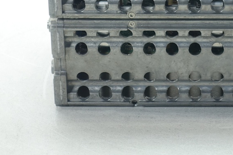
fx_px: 1275
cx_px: 206
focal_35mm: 197
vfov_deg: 6.9
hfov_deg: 10.4
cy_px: -38
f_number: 3.2
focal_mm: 25.7
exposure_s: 1/80
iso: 125
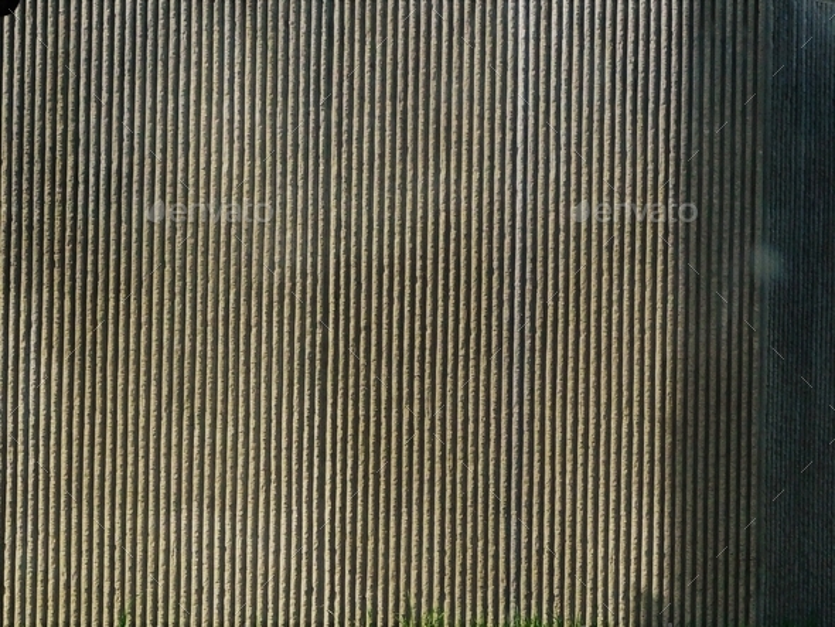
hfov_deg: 9.8
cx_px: 418
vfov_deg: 7.4
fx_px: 4875
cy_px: 314
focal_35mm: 202
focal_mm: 35.9
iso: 125
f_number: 5.4
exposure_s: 1/400
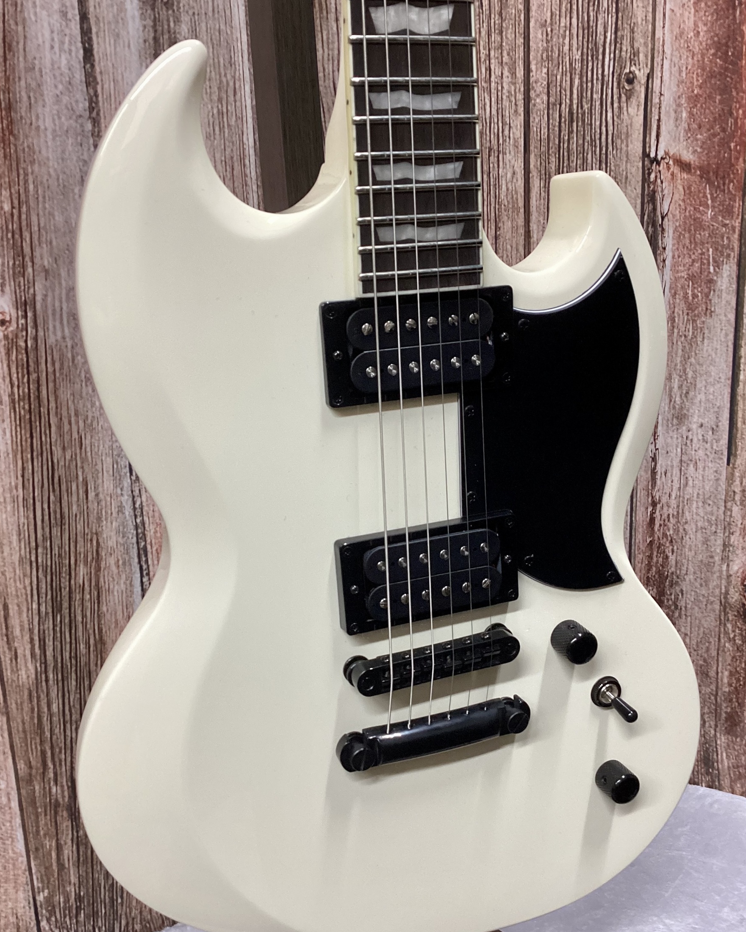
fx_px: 911
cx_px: 372
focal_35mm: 33
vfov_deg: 54.2
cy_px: 501
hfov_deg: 44.5
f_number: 2.4
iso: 200
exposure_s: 1/60
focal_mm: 3.3
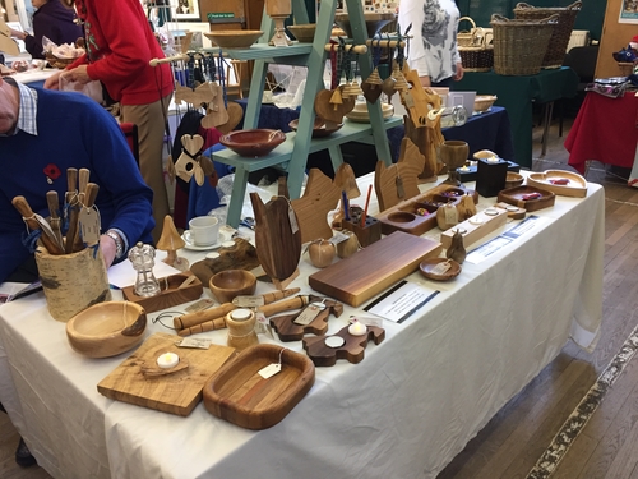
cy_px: 240
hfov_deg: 61.7
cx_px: 319
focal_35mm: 29
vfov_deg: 48.2
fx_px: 534
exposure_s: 1/33
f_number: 2.2
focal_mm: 4.15
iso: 160
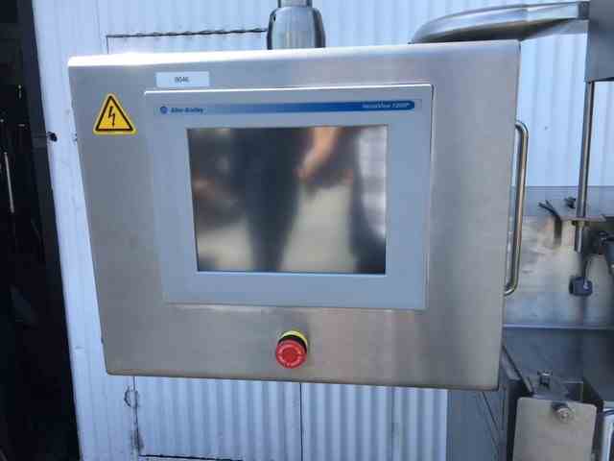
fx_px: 514
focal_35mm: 29
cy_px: 230
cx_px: 307
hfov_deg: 61.7
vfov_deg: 48.2
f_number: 2.2
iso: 25
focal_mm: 4.15
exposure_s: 1/487
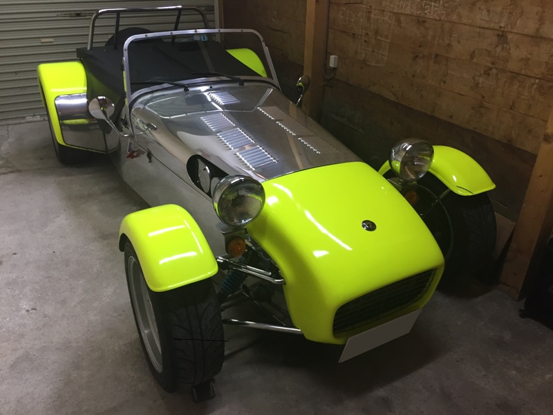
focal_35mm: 29
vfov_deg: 48.2
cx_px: 276
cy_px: 208
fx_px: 463
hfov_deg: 61.7
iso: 125
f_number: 2.2
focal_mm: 4.15
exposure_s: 1/33
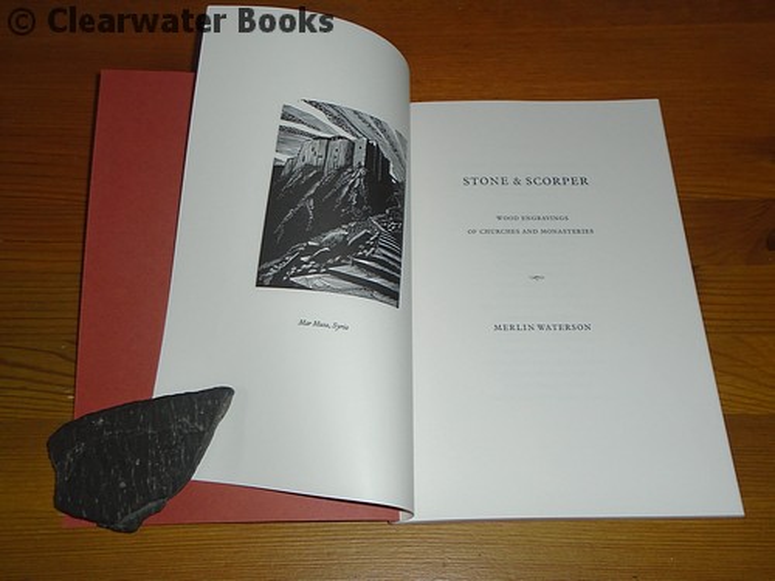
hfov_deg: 44.8
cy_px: 290
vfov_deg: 34.3
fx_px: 940
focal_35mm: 42
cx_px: 388
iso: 200
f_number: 4.1
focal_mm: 7.4
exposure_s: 1/60
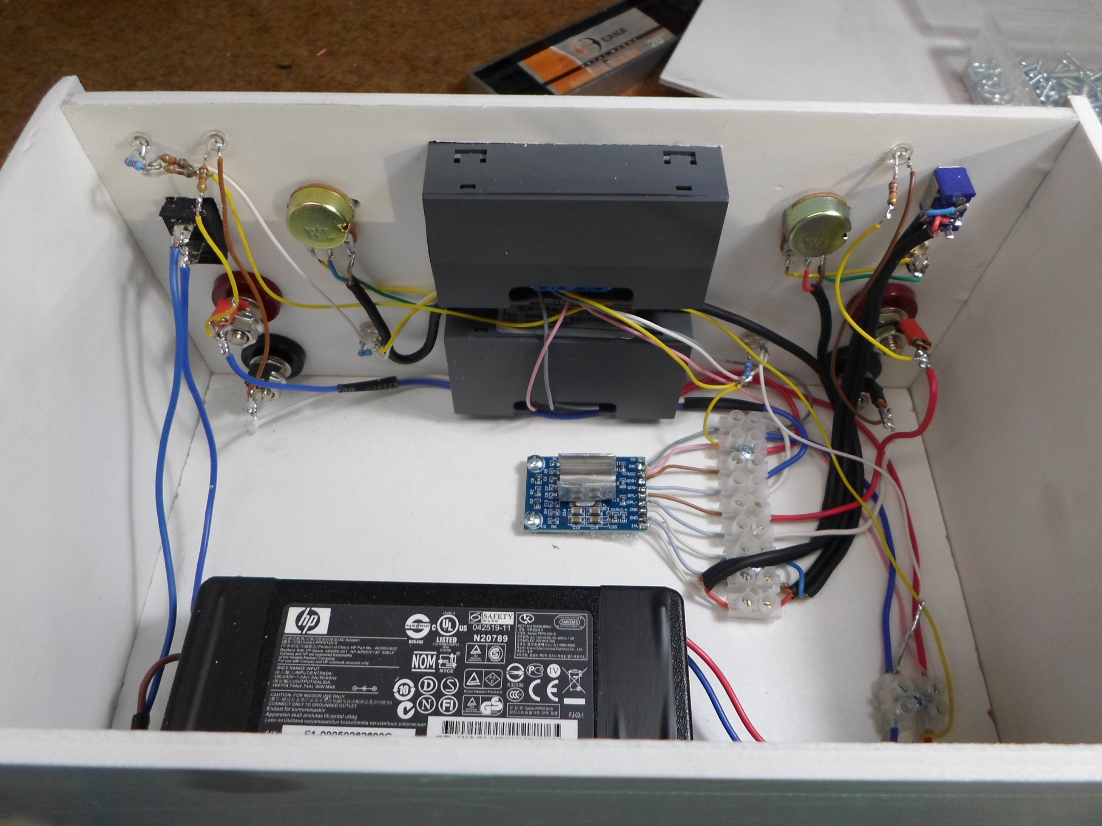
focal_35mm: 25
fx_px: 796
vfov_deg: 54.9
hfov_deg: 69.4
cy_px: 413
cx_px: 551
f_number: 2.5
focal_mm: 4.5
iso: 80
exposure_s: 1/45
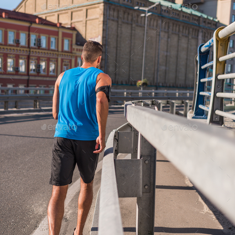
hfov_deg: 37.6
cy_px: 124
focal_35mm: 45
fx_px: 346
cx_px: 118
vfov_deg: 37.5
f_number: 2.5
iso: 100
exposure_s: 1/2500
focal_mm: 35
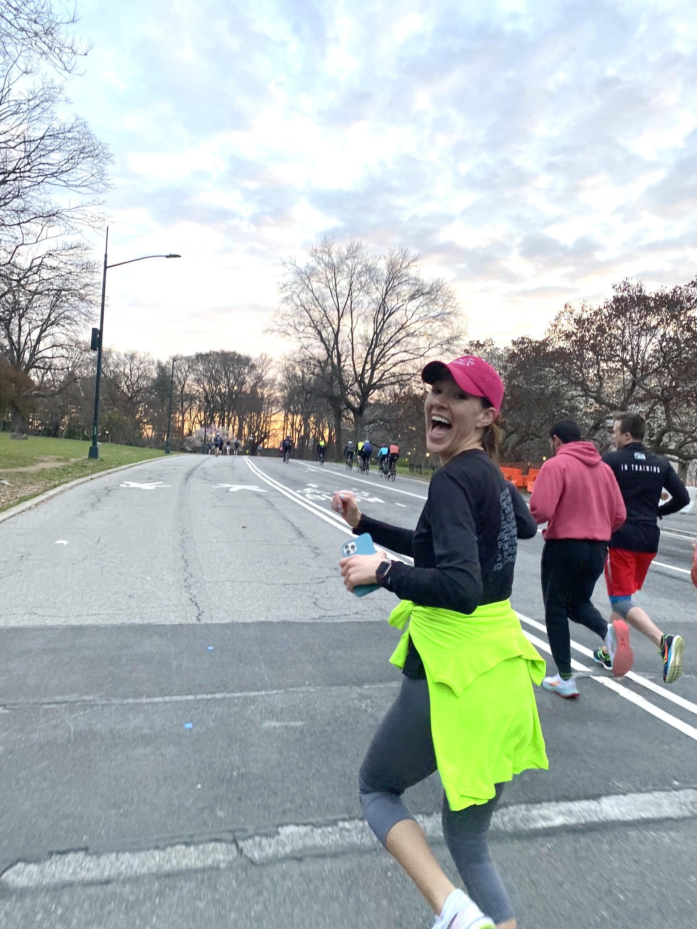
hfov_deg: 53.1
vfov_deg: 67.3
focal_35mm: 26
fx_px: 698
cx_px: 348
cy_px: 464
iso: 50
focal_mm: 4.25
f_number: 1.8
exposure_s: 1/122
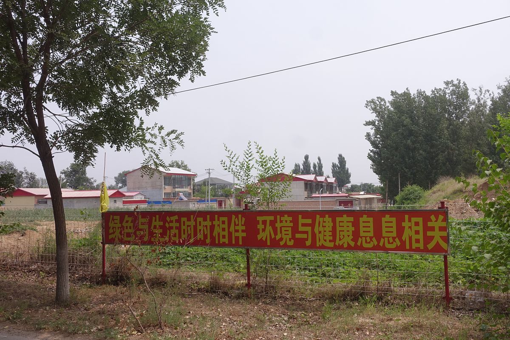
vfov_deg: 37.9
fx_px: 496
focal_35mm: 35
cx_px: 255
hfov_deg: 54.4
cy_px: 170
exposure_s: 1/250
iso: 250
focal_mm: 12.81
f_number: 11
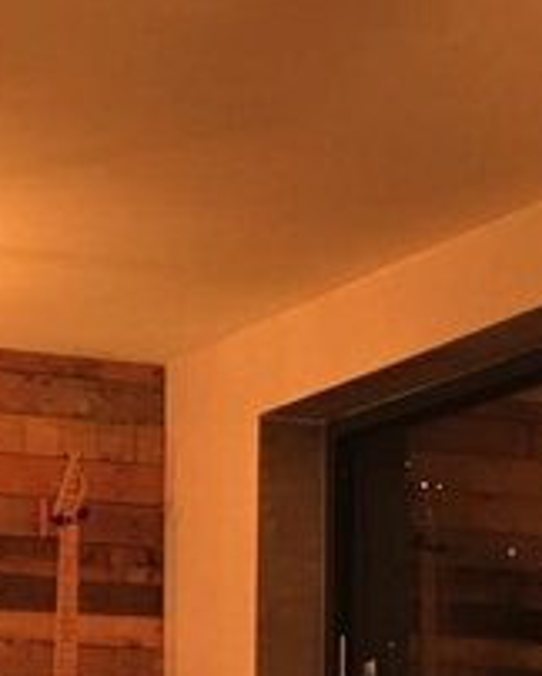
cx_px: 231
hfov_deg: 11.0
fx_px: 2803
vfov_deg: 13.1
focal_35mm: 140
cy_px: 984
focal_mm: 4.15
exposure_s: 1/33
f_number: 2.2
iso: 200
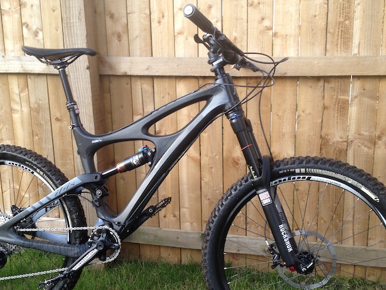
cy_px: 195
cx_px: 188
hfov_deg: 39.6
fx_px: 536
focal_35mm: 48
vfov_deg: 30.1
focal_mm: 4.28
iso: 50
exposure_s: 1/120
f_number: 2.4
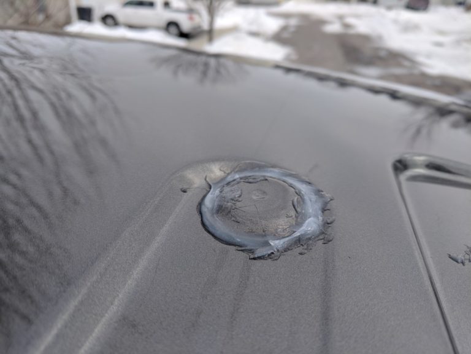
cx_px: 236
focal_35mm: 26
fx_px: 354
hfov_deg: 67.3
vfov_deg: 53.1
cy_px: 177
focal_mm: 4.67
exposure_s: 1/1149
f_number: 2
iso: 50
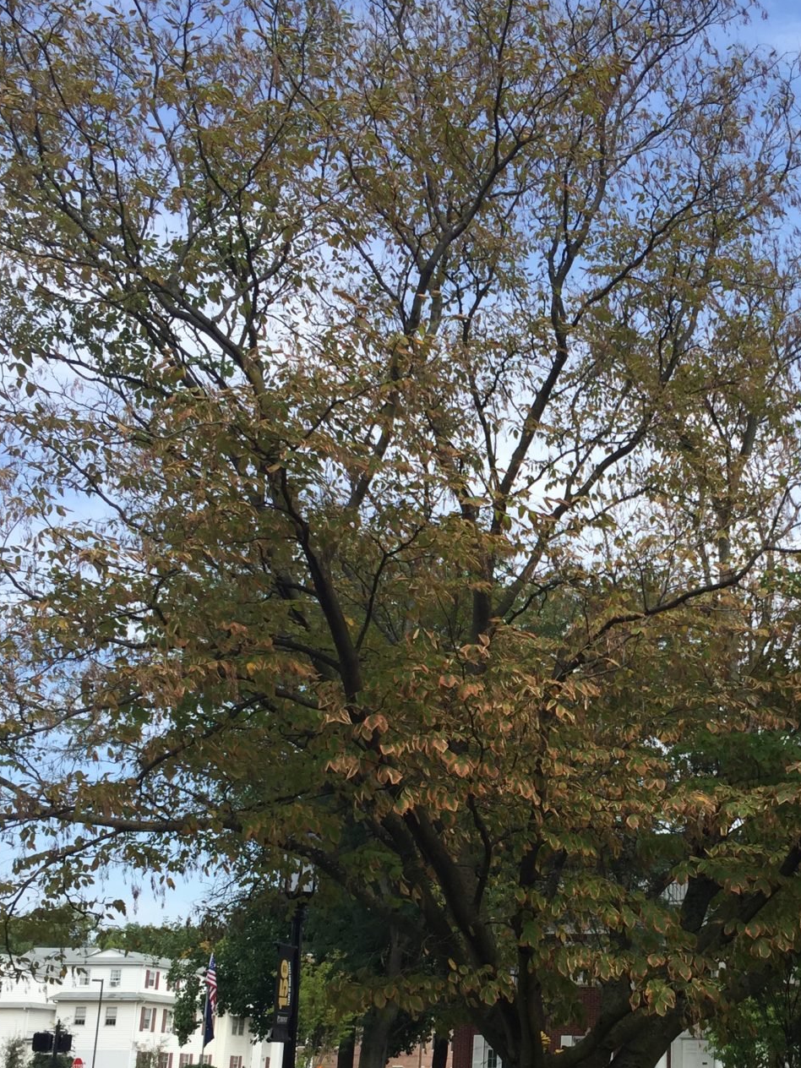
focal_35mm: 47
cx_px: 636
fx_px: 1450
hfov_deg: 30.2
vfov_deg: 40.0
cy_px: 706
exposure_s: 1/964
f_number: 2.2
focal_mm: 4.15
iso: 32
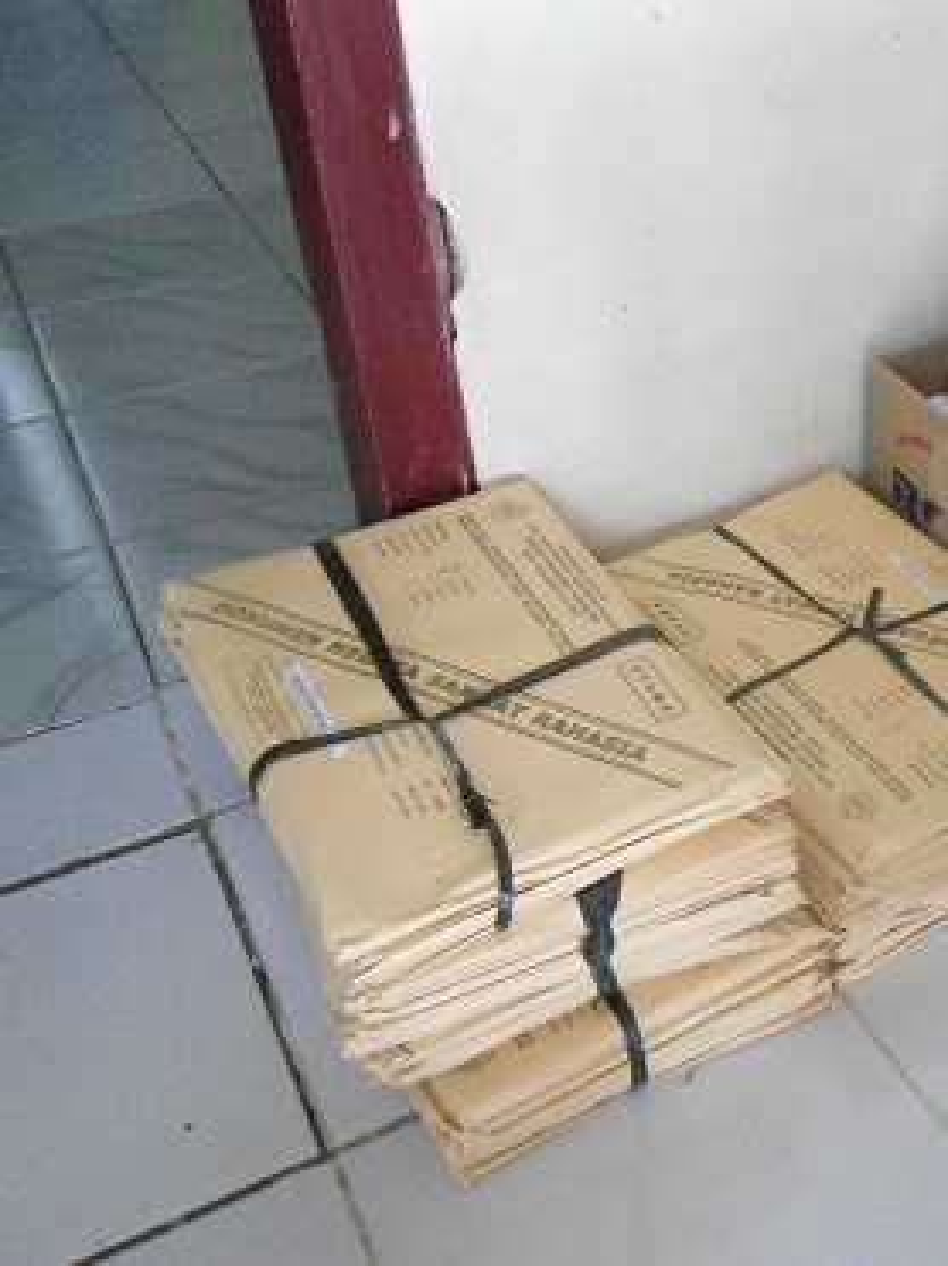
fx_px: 1133
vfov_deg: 58.4
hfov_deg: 45.4
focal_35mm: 31
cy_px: 633
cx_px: 474
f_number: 3
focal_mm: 5.6
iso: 800
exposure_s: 1/160
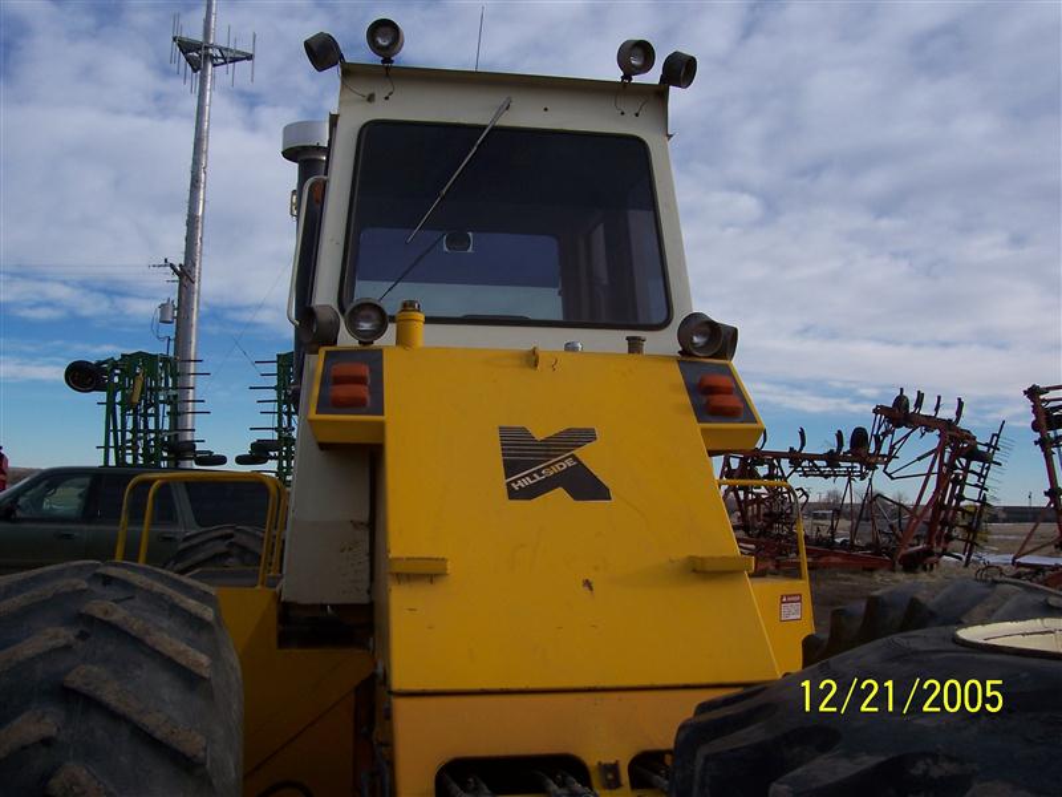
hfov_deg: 54.0
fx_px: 1043
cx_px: 531
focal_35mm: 34
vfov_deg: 41.8
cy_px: 398
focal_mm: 5.6
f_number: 5.6
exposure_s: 1/500
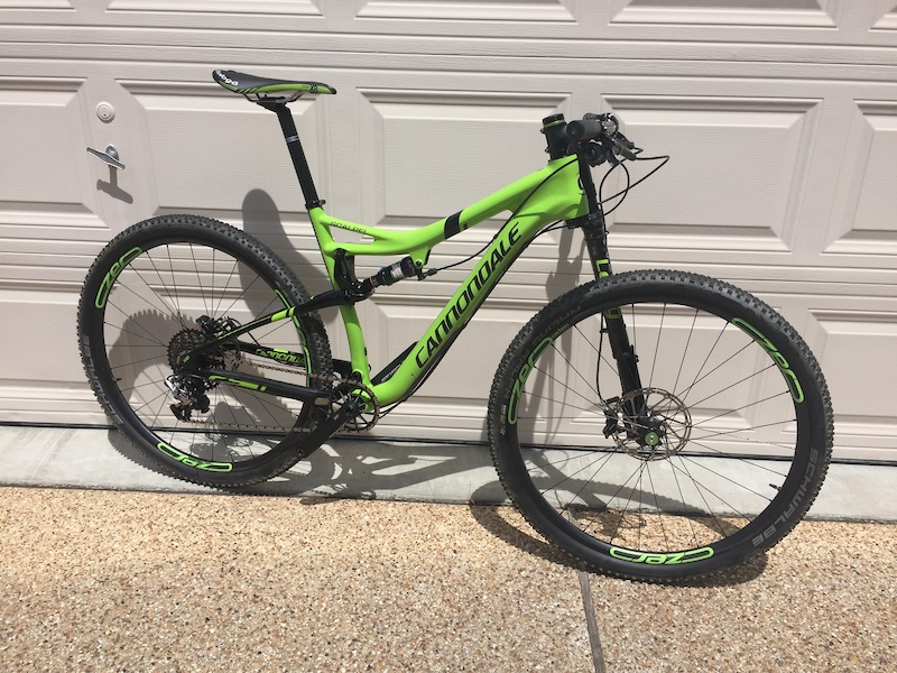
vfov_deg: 48.2
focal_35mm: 29
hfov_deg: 61.7
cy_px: 336
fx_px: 751
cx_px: 448
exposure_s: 1/2825
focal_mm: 4.15
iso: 32
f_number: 2.2
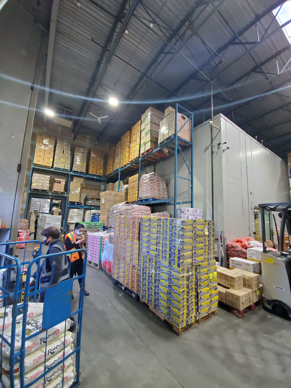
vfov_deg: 106.2
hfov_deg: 89.9
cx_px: 146
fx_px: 146
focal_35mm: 13
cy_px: 194
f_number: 2.2
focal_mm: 1.8
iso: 500
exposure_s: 1/59
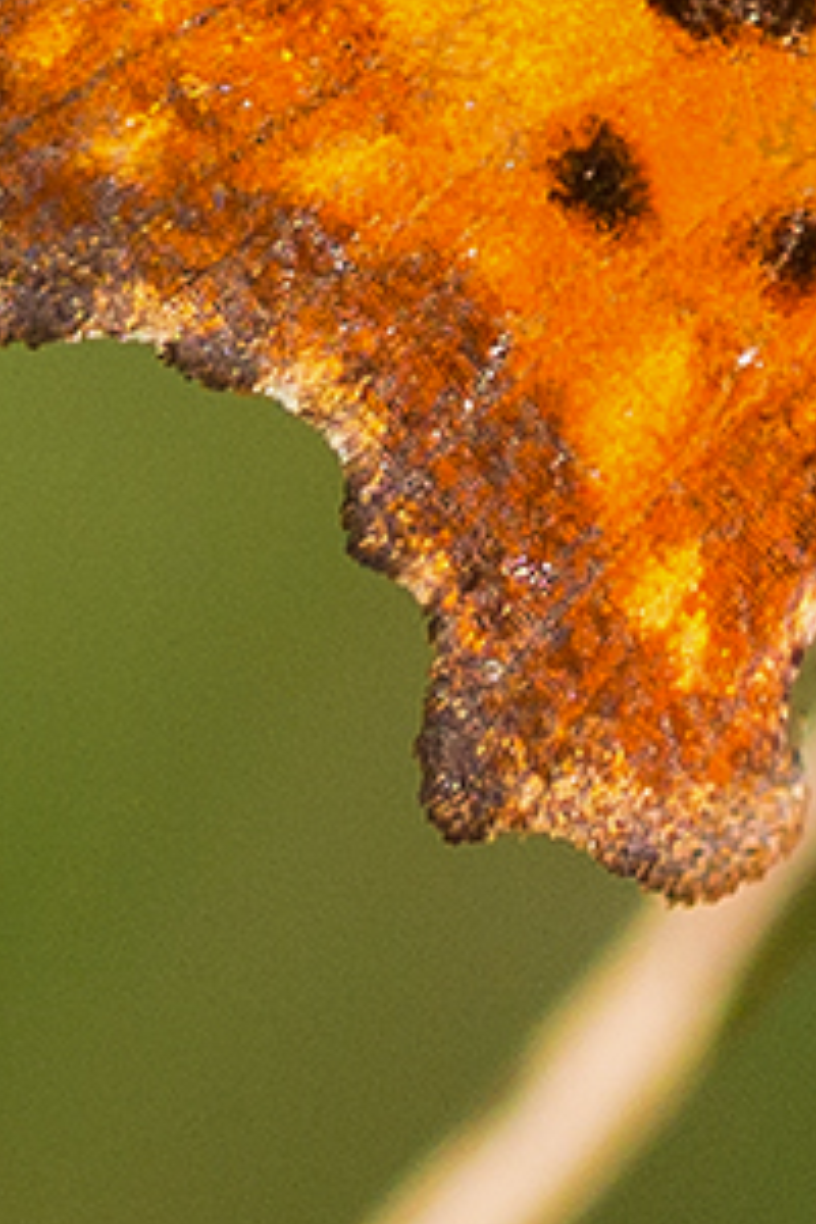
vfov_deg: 2.1
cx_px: 1269
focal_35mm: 1001
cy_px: -228
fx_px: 34031
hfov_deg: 1.4
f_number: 5
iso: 400
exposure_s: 1/2000
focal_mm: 200
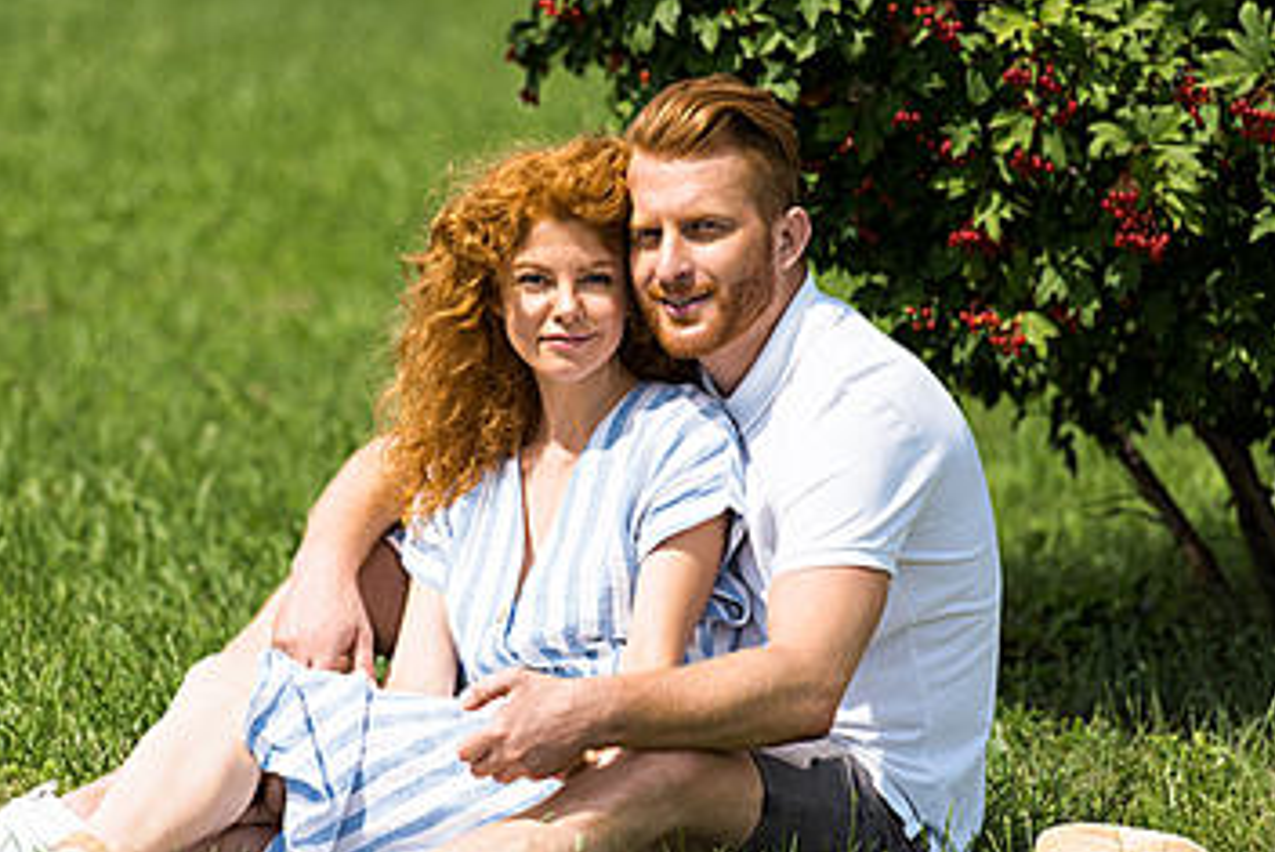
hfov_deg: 7.3
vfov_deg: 4.8
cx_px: 576
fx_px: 10062
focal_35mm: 284
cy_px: 475
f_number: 3.5
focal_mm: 200
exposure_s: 1/6400
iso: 250
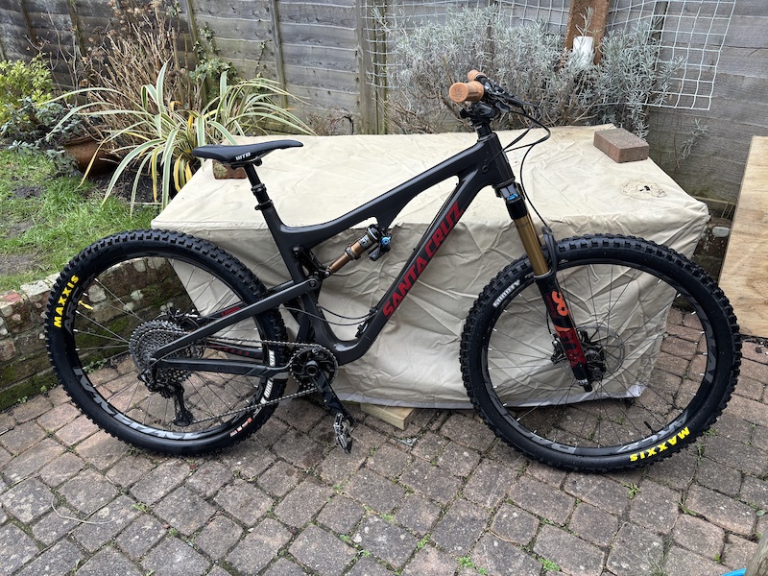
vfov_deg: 53.1
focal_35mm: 26
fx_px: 577
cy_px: 288
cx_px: 384
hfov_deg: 67.3
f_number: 1.6
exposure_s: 1/81
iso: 125
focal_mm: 5.96
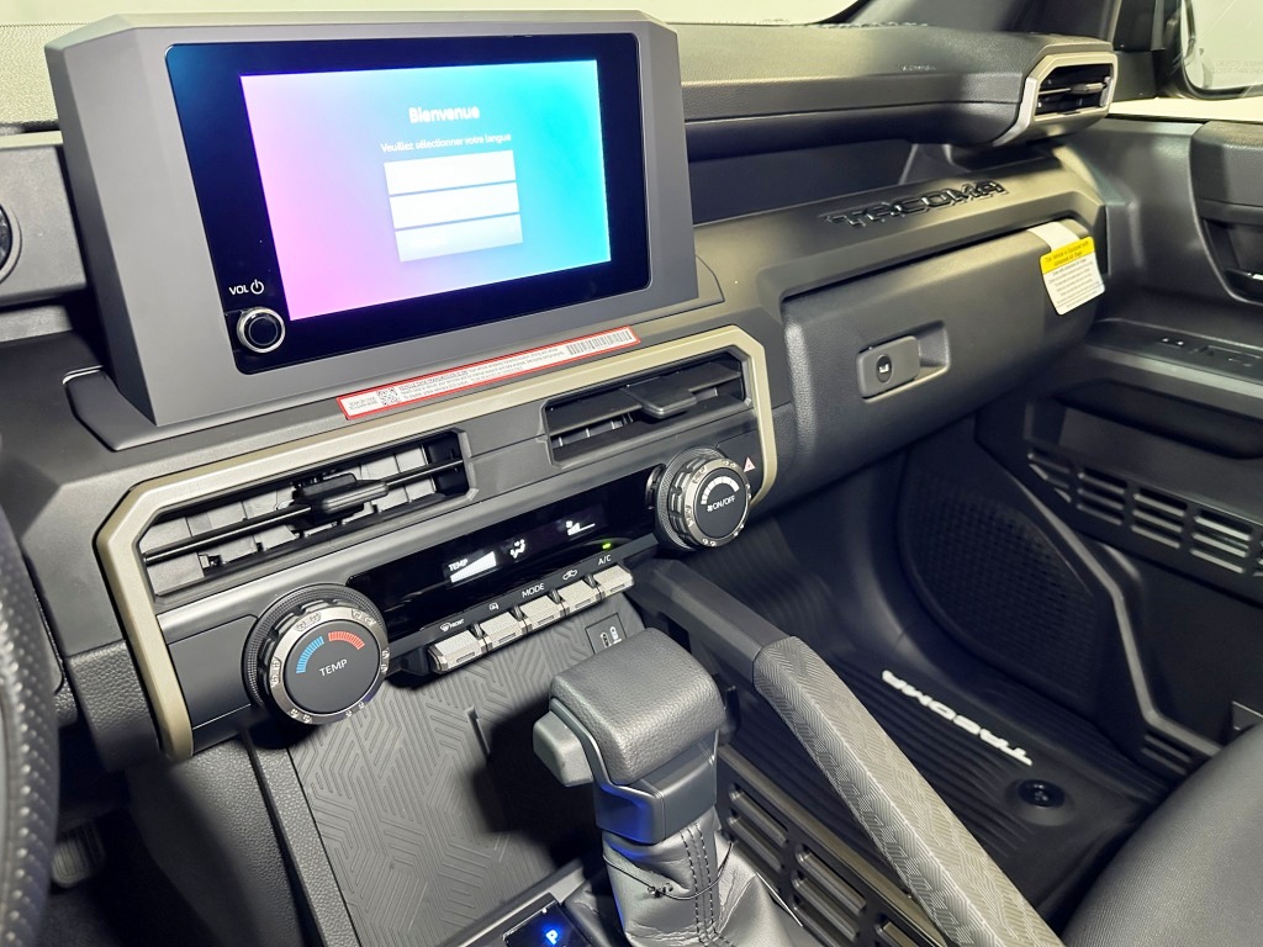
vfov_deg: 56.8
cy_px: 474
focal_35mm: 24
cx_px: 632
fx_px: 876
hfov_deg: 71.6
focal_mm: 6.86
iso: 800
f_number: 1.78
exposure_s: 1/40
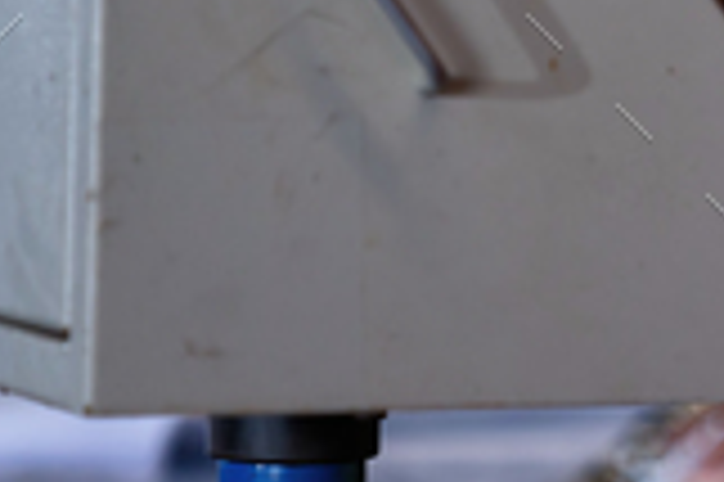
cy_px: -27
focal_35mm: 257
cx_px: 926
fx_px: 5163
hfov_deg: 7.9
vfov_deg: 5.3
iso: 640
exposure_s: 1/250
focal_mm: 70
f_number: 2.8
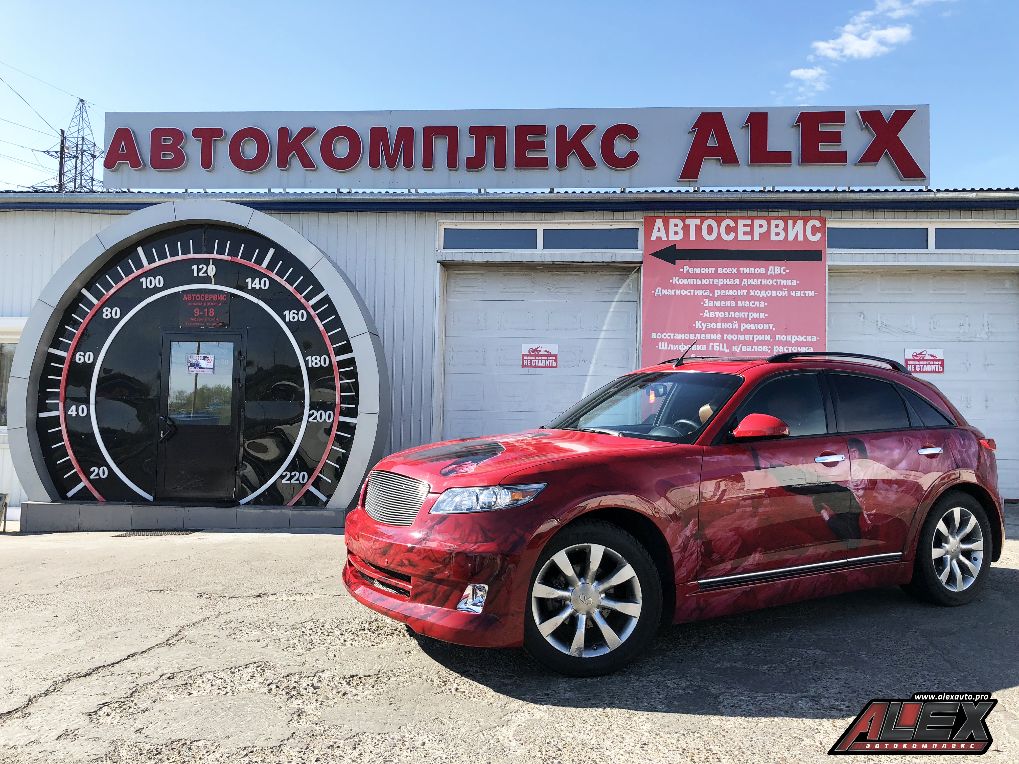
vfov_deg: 49.7
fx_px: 824
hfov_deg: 63.4
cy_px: 382
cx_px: 510
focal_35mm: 28
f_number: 1.8
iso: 20
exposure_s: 1/813
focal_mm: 4
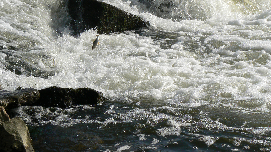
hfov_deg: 26.5
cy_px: 69
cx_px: 135
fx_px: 575
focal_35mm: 80
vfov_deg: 15.1
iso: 80
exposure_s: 1/500
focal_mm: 12.2
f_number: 8
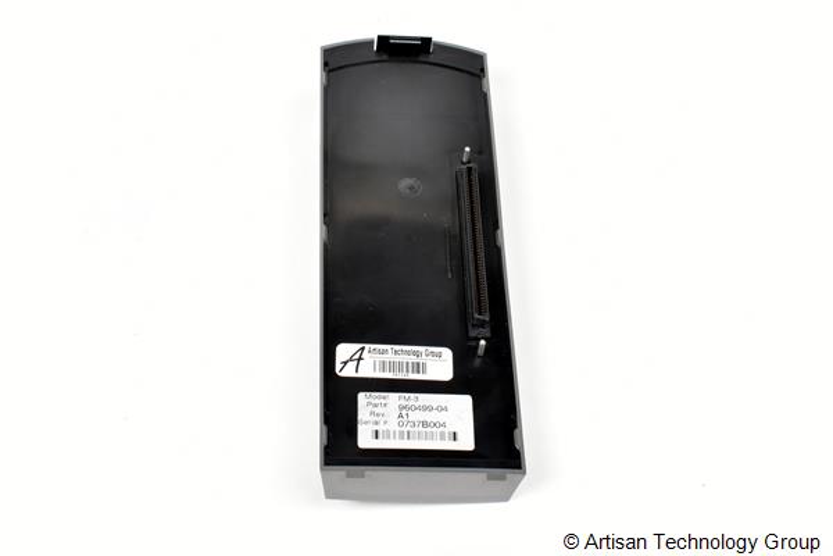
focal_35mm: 40
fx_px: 937
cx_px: 416
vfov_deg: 33.0
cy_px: 278
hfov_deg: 47.9
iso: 200
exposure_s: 1/200
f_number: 11
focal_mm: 27
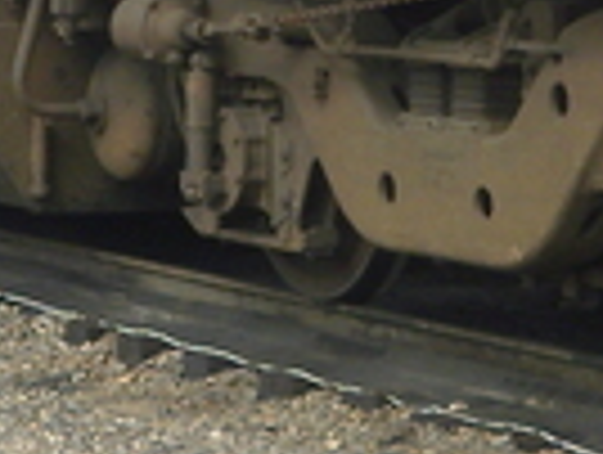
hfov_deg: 11.9
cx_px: 432
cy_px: -288
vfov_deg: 8.7
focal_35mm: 165
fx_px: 2879
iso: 100
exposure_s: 1/160
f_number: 7.8
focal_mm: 4.65
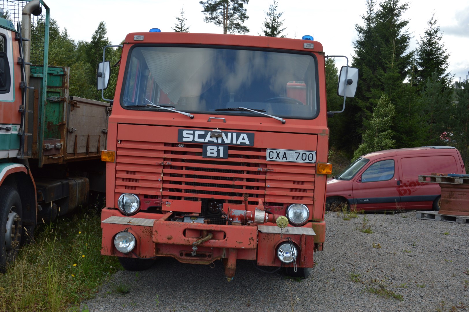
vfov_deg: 28.0
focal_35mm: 48
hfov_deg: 41.1
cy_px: 156
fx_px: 625
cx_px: 234
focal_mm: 32
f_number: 6.3
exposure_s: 1/160
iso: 100
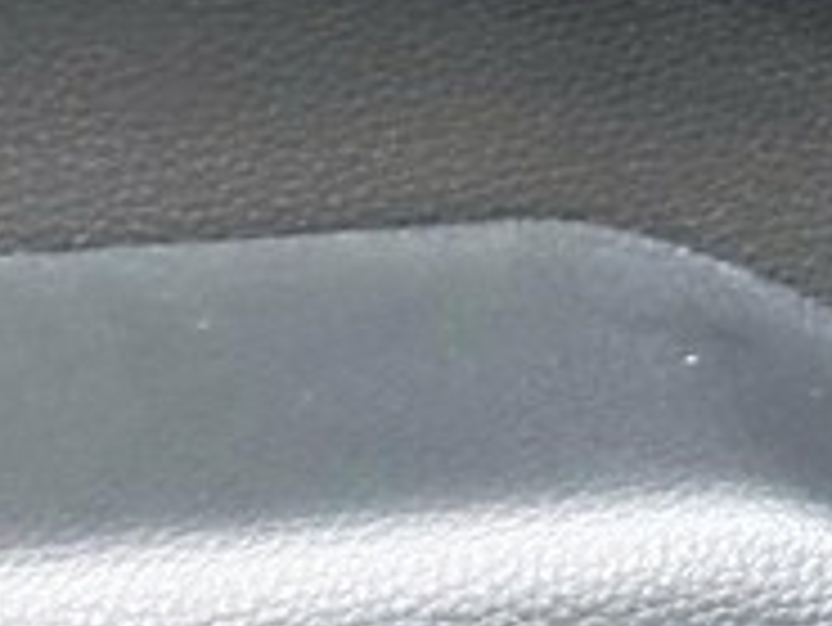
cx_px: 1961
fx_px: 6397
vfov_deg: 5.6
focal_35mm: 266
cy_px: 293
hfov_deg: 7.0
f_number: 1.78
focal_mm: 6.86
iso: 640
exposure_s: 1/24
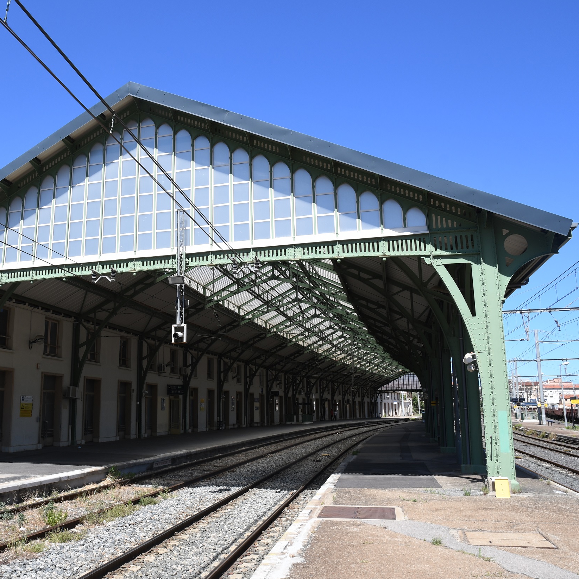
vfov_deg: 52.5
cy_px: 290
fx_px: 587
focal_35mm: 31
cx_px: 185
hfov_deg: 51.4
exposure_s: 1/160
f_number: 10
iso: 125
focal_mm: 16
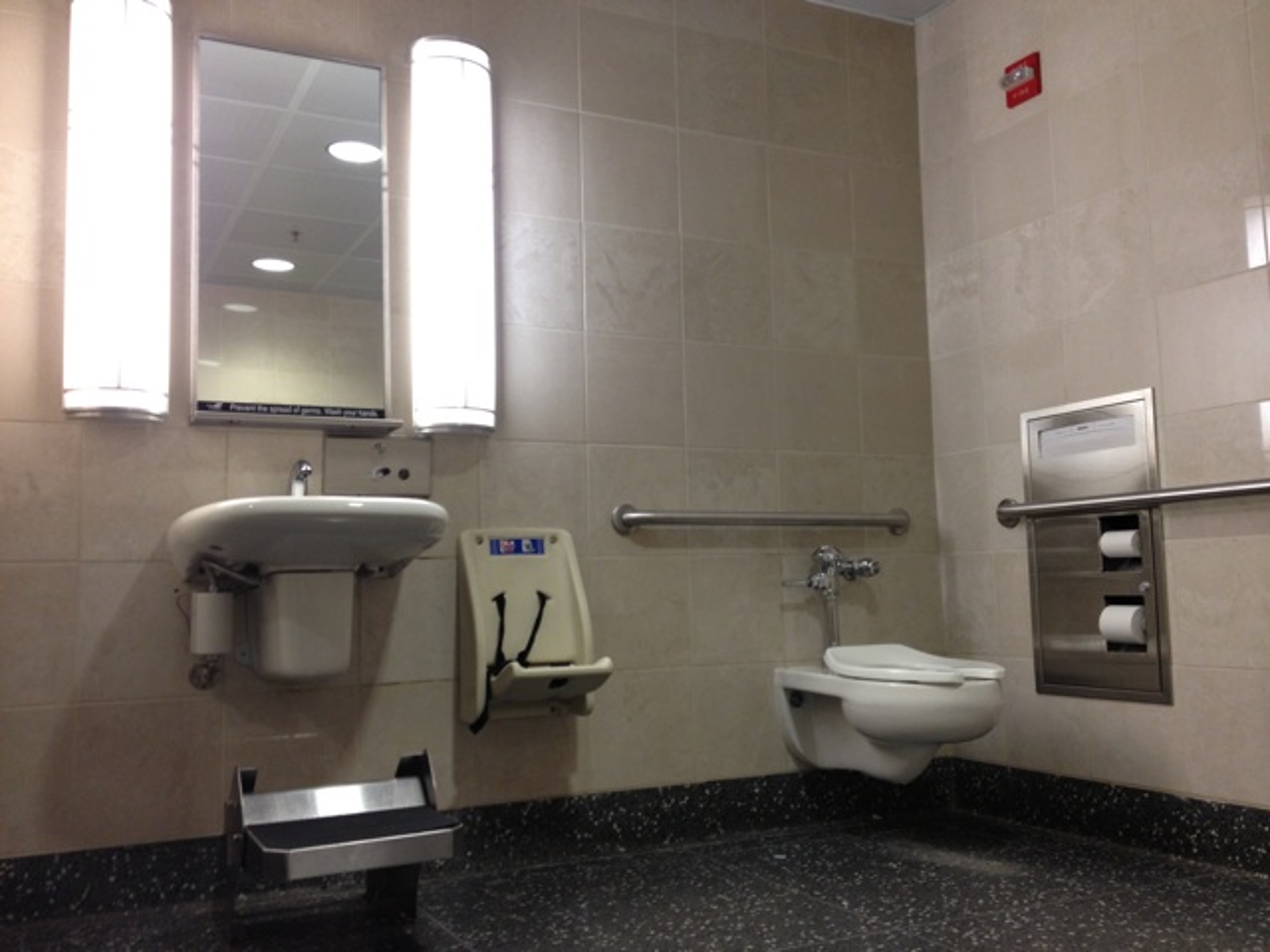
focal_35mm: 35
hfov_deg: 52.6
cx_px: 635
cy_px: 476
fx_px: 1284
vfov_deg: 40.7
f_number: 2.4
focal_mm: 4.28
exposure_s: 1/20
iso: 100
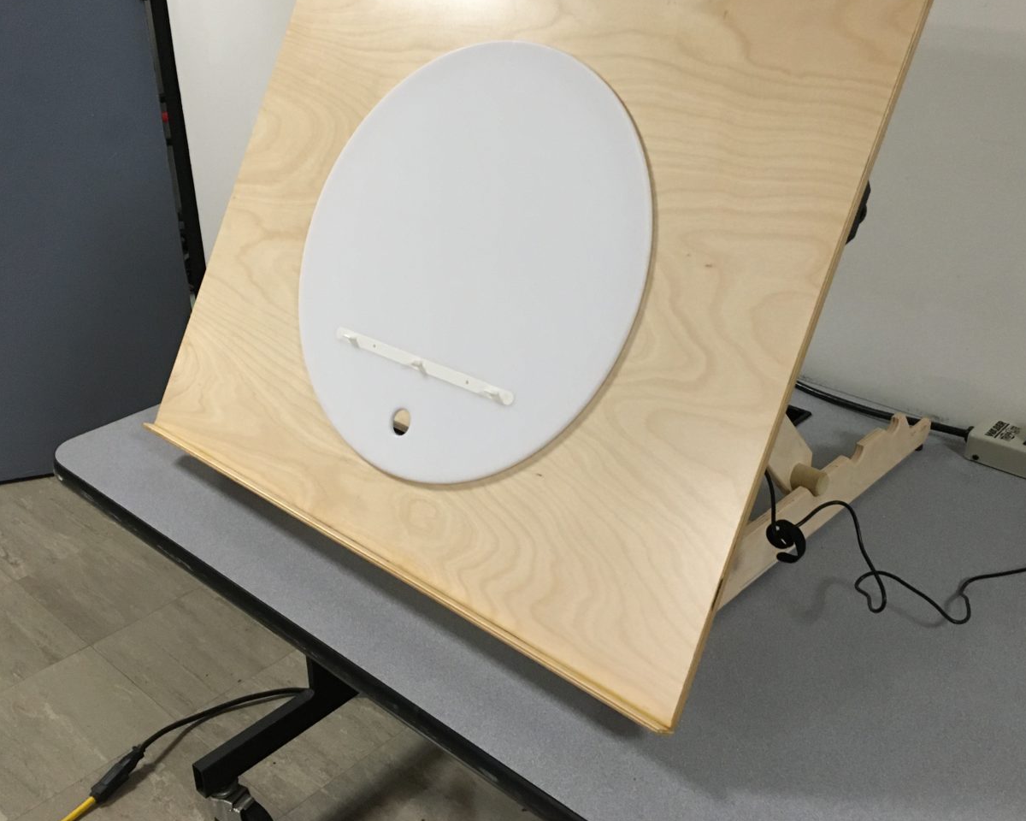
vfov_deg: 40.0
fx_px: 1124
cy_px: 340
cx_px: 532
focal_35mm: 37
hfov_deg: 49.1
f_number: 2.2
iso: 160
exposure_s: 1/30
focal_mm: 4.15
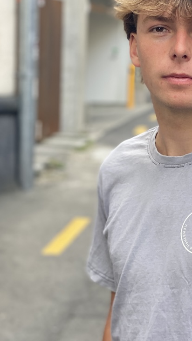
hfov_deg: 11.6
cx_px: 202
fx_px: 933
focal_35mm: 103
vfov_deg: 20.7
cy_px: 191
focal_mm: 6
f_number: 2
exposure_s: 1/122
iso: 32
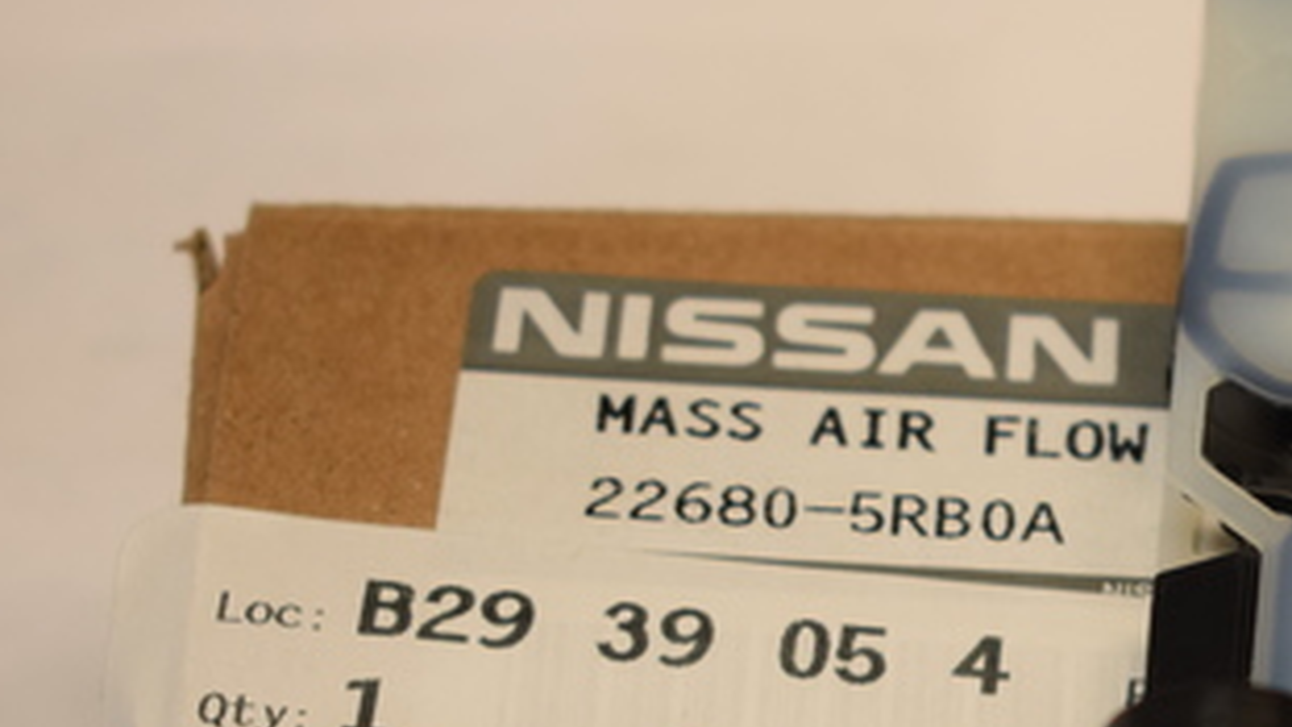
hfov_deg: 14.2
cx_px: 1309
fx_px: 5105
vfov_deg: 8.1
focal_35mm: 149
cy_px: 679
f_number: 5.6
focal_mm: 46
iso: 800
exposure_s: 1/125
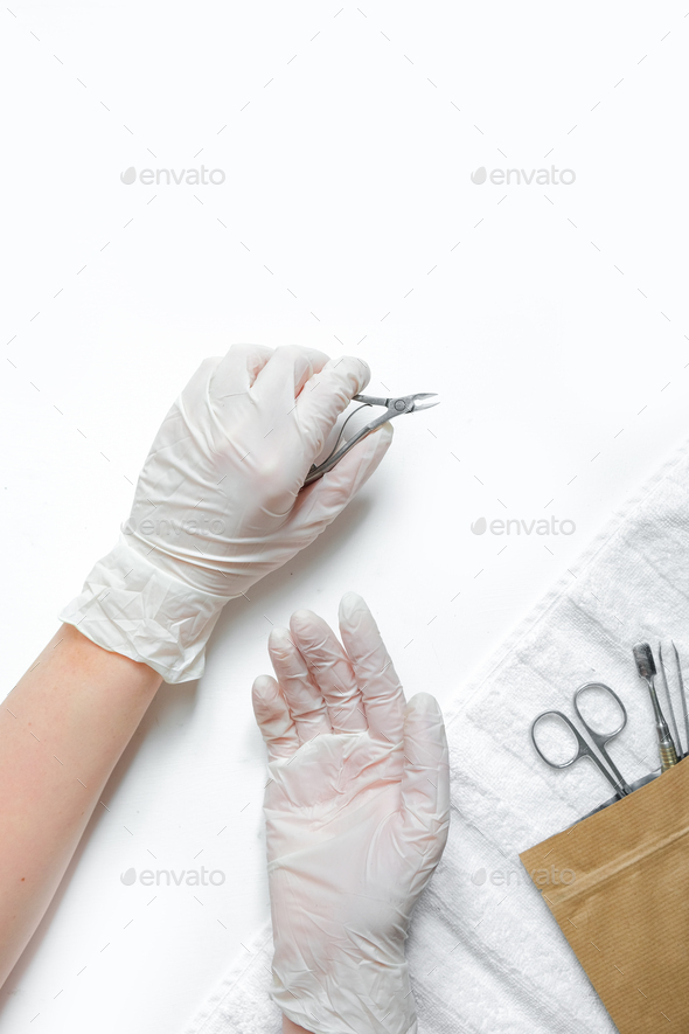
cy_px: 517
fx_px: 1033
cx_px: 344
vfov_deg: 53.1
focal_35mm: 36
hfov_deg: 36.9
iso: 500
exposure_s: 1/80
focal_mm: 24.3
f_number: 5
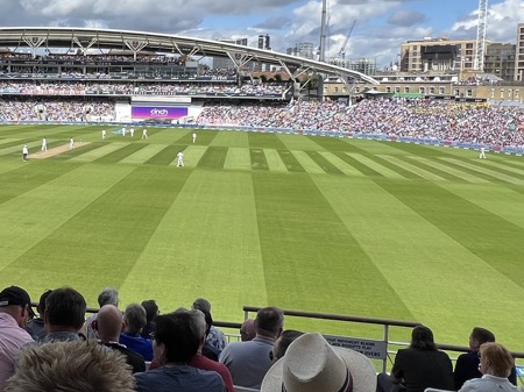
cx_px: 83
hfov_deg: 46.7
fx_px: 560
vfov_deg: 38.3
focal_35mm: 37
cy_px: 137
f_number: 1.8
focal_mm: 1.57
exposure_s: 1/2222
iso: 32
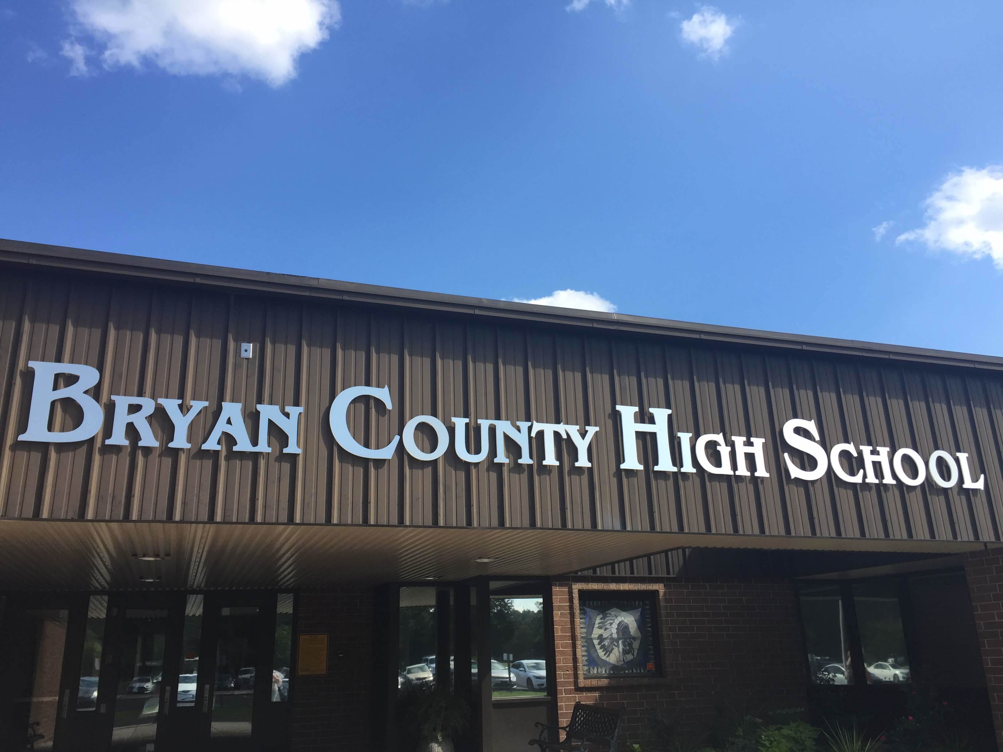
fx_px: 840
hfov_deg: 61.7
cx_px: 502
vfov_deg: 48.2
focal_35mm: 29
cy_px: 376
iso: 32
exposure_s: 1/1014
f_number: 2.2
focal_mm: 4.15
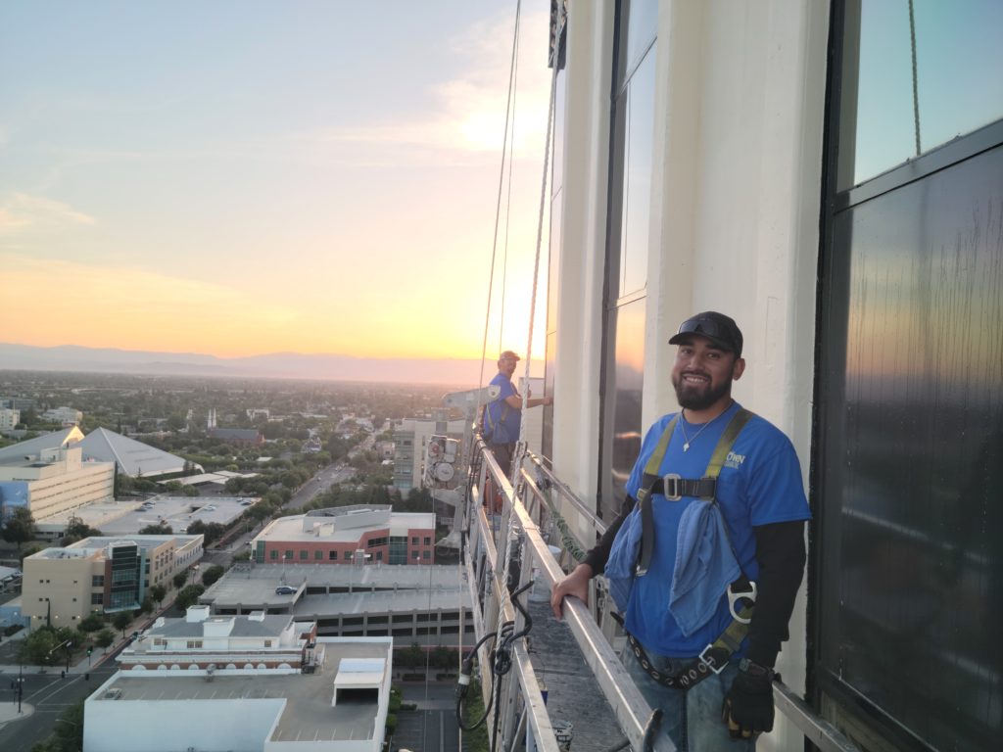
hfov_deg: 63.4
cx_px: 502
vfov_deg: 49.7
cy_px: 376
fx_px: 811
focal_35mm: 28
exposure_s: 1/60
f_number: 2
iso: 25
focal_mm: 5.9
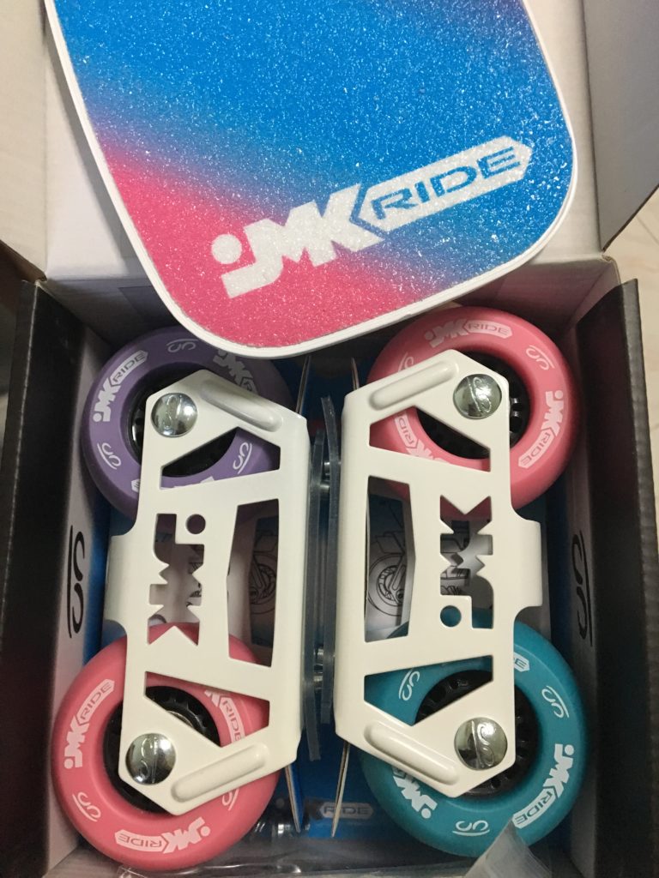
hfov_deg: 48.2
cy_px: 439
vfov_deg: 61.7
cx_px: 330
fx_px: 736
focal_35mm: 29
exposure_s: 1/25
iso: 200
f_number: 2.2
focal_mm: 4.15
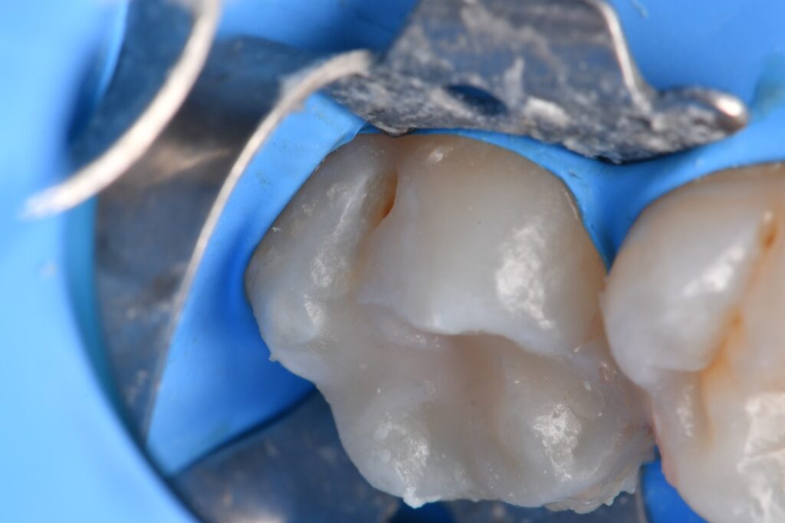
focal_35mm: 157
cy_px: 262
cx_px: 392
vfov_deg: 8.7
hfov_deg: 13.1
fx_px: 3422
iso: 200
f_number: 32
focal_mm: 105
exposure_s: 1/160
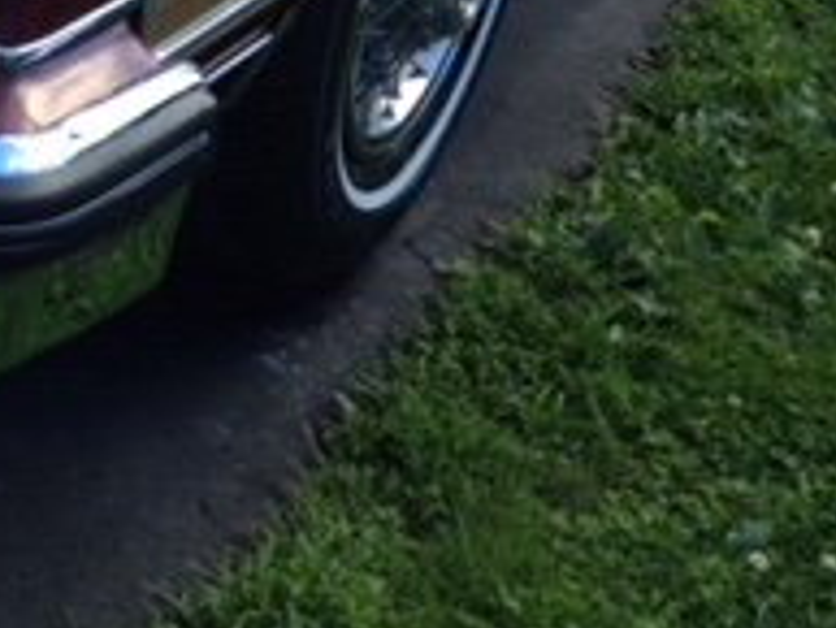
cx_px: -199
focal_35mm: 116
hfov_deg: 16.2
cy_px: -333
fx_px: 2803
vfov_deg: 12.1
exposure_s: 1/406
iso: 50
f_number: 2.4
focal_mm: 4.28
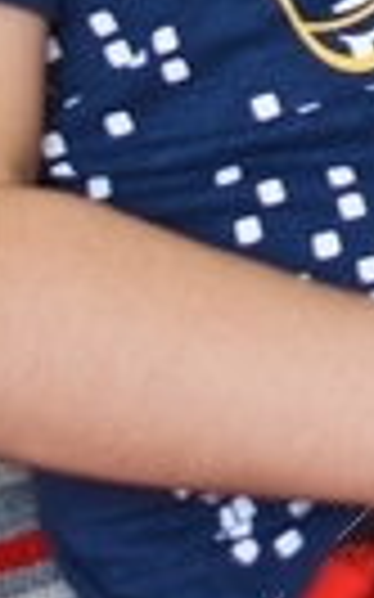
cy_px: -504
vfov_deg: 6.1
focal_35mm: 340
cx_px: 649
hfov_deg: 3.8
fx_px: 5551
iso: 280
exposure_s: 1/125
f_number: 2
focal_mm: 50
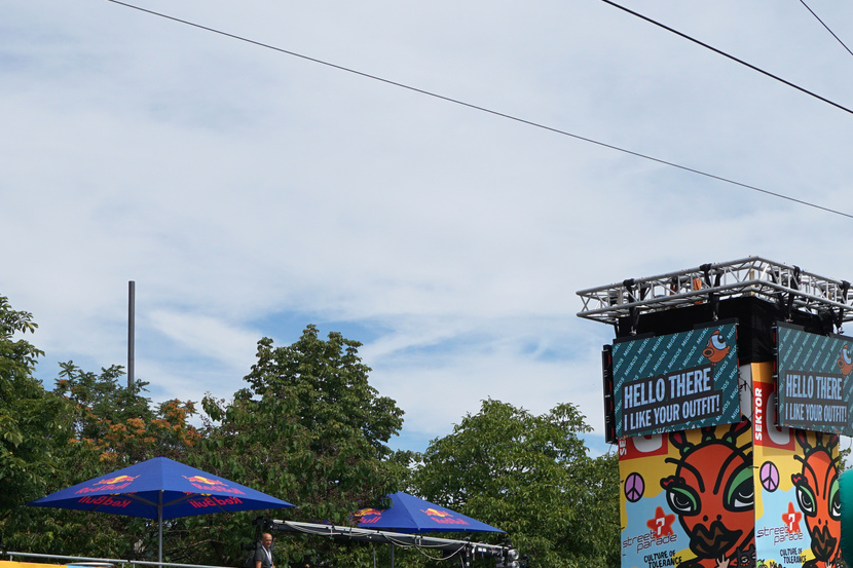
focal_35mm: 82
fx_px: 1942
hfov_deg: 24.8
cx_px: 434
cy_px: 495
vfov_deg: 16.5
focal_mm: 28
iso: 100
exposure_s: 1/400
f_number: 8
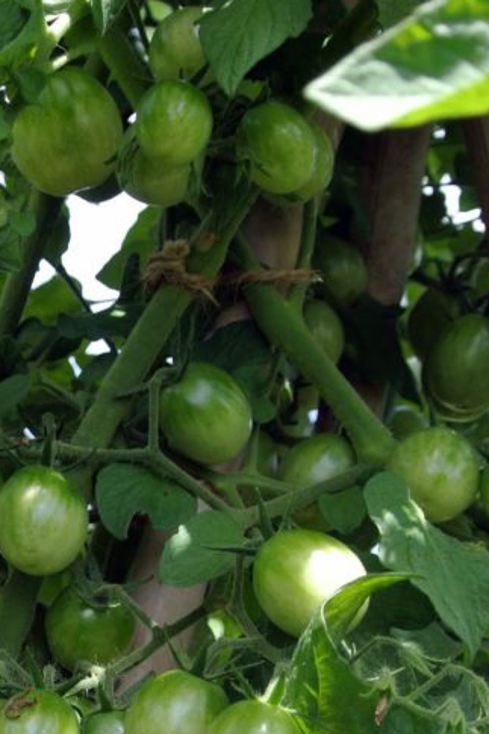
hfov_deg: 18.1
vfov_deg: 27.1
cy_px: 512
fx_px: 1509
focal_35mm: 74
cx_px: 29
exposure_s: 1/250
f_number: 4
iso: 100
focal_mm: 13.1
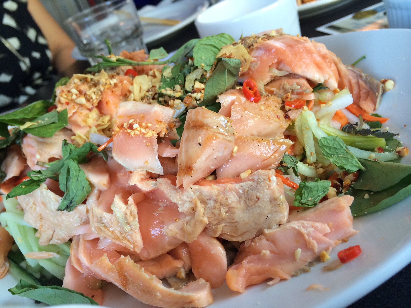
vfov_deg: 46.8
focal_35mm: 30
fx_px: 356
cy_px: 154
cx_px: 206
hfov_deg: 60.0
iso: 50
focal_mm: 4.12
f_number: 2.2
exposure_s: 1/30
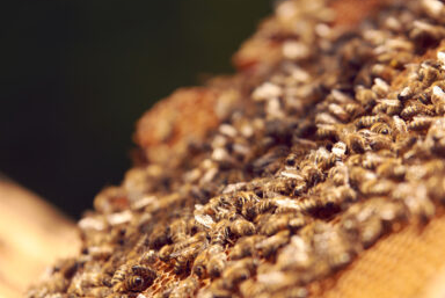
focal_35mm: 444
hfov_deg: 4.6
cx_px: 181
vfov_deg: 3.1
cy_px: 184
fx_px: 5495
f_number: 2.8
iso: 100
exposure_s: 1/640
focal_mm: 200
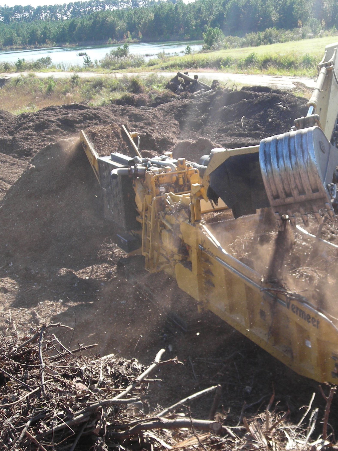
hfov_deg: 28.1
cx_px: 257
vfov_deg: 37.5
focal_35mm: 51
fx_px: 664
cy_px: 225
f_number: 3.2
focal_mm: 6.3
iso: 50
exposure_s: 1/214
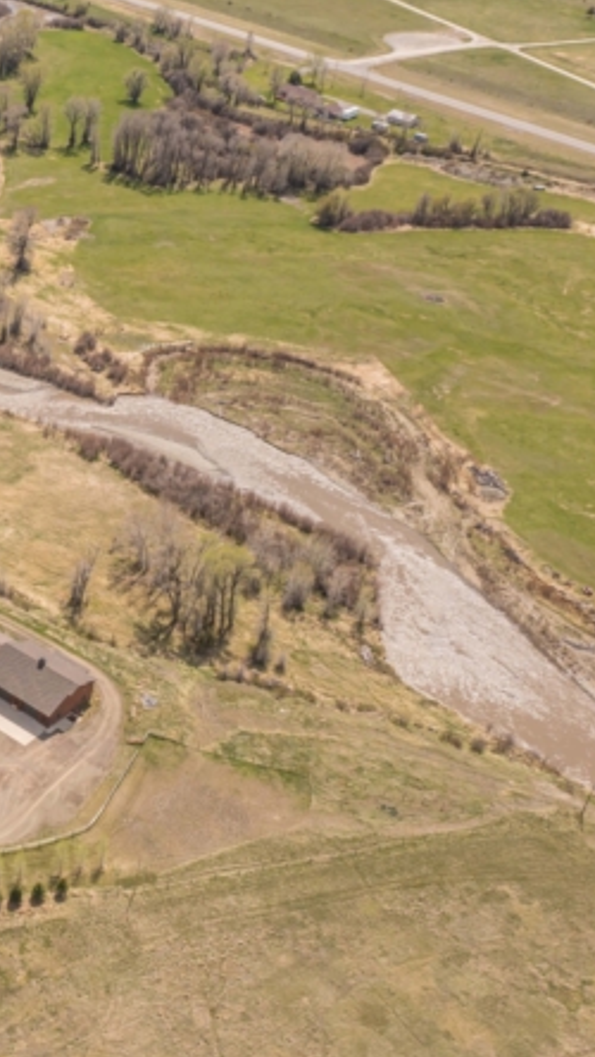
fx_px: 1429
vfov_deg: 40.6
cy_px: 564
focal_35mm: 51
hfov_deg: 21.0
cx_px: -214
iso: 100
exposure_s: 1/160
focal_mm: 10.26
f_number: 8
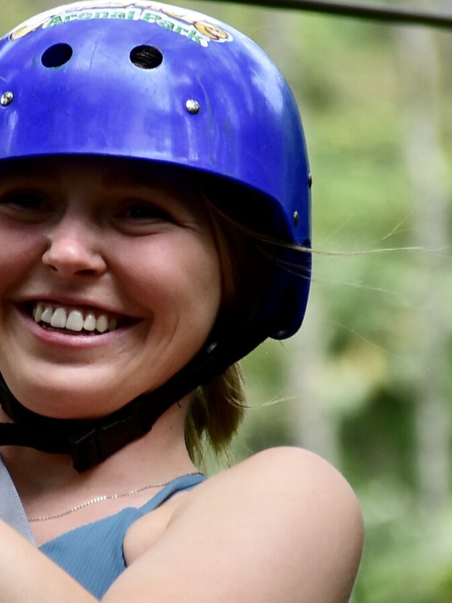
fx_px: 12245
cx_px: 90
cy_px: 306
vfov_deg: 2.8
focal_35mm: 703
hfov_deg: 2.1
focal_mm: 170
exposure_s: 1/800
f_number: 6.3
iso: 800
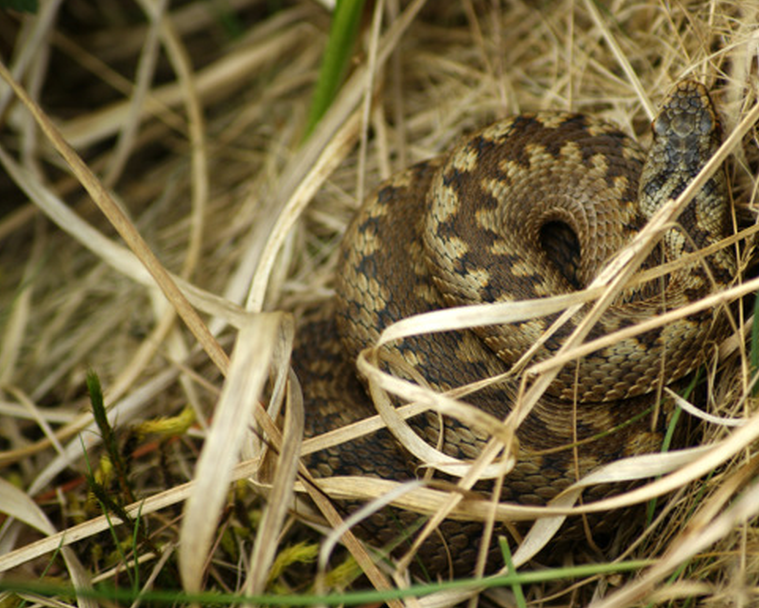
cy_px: 303
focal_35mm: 341
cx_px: 436
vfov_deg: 4.5
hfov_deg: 5.7
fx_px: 7662
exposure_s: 1/250
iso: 100
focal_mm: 200
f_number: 5.6
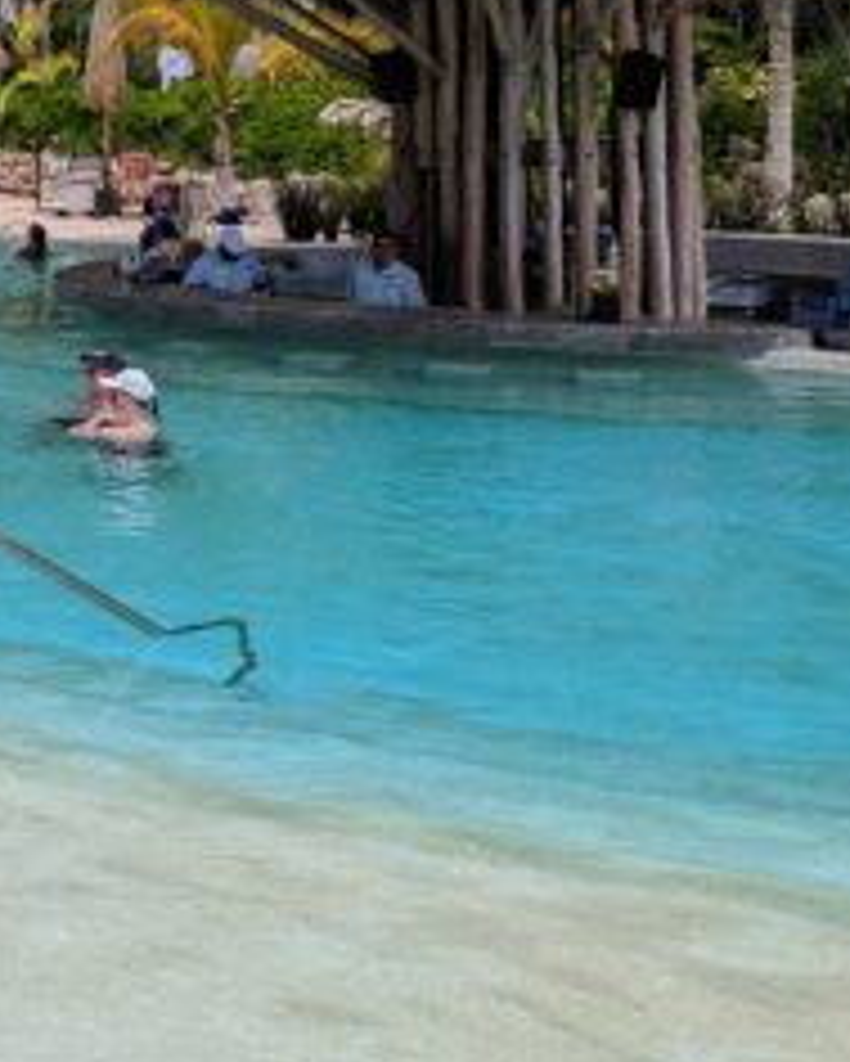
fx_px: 2263
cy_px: 14
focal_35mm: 72
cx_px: -110
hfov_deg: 20.2
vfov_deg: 25.2
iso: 47
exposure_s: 1/1825
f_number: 1.85
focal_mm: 6.81
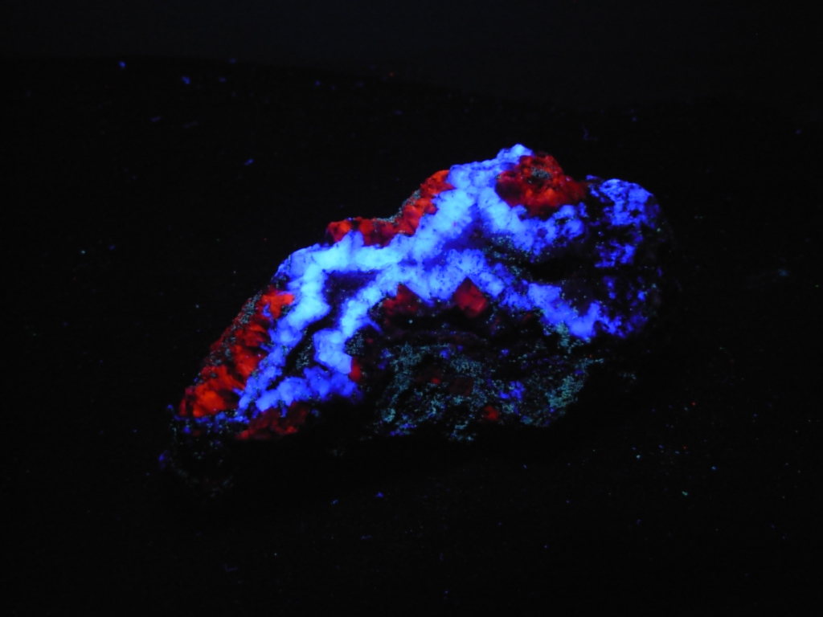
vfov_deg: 37.7
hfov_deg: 49.0
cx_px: 412
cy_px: 308
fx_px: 903
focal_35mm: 38
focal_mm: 6.3
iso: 159
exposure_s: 1/1.7
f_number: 2.9
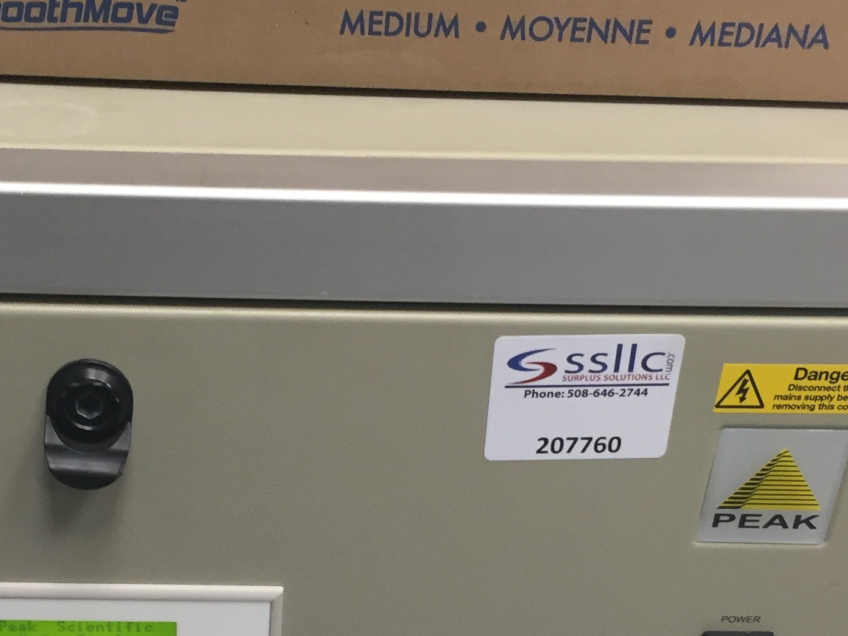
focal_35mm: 67
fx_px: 1641
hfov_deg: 28.7
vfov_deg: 21.1
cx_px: 254
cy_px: 659
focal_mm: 4.15
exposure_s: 1/30
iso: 80
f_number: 2.2
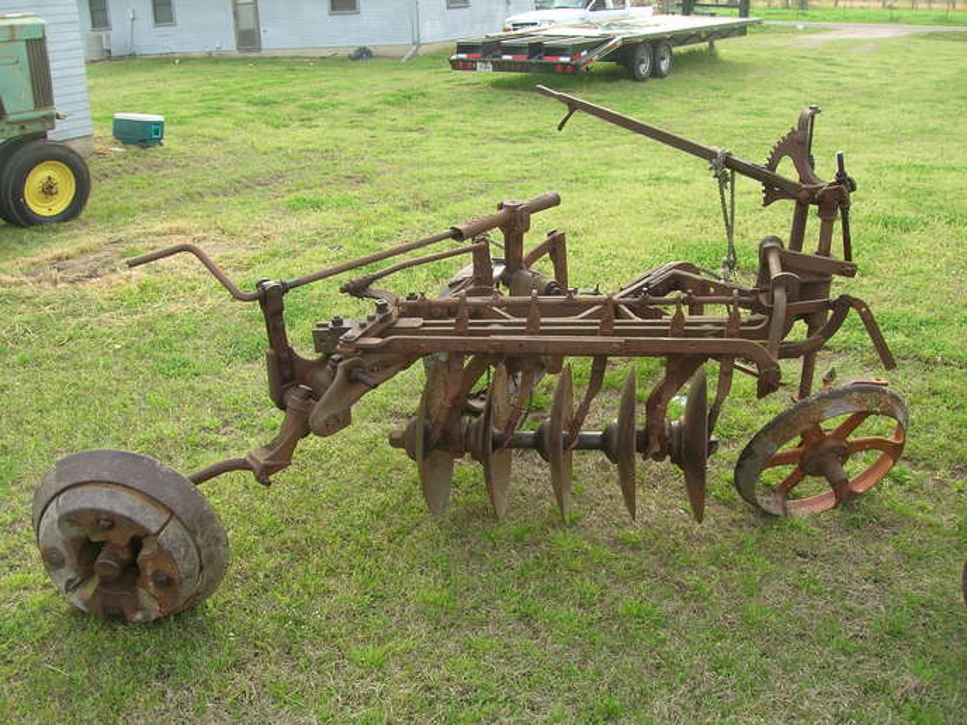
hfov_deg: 54.0
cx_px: 484
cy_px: 362
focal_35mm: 34
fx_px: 950
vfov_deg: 41.8
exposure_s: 1/58.6
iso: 50
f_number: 4.9
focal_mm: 5.7
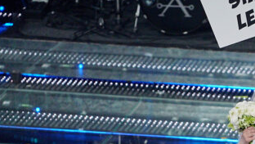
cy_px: 148
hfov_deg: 4.9
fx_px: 2997
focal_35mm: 443
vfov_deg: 2.7
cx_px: 249
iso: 2500
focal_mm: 165
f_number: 2.8
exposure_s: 1/640
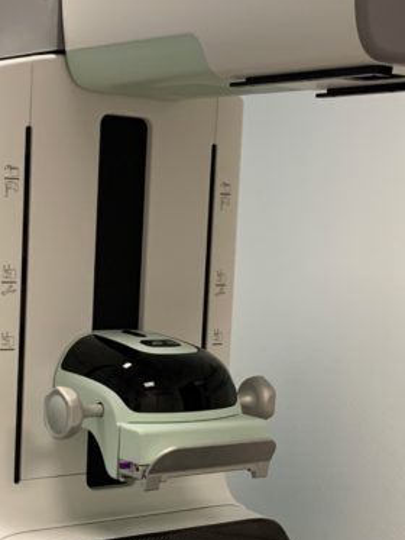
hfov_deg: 18.9
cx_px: 156
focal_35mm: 78
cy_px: 363
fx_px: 1216
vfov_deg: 24.9
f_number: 1.8
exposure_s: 1/50
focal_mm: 4.25
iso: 160
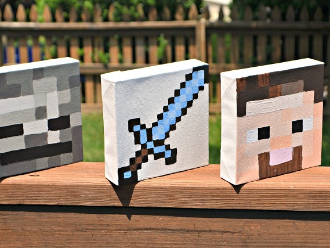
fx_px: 863
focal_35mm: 91
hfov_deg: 21.6
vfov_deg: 16.3
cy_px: 123
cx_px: 153
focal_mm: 55
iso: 100
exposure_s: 1/320
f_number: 9
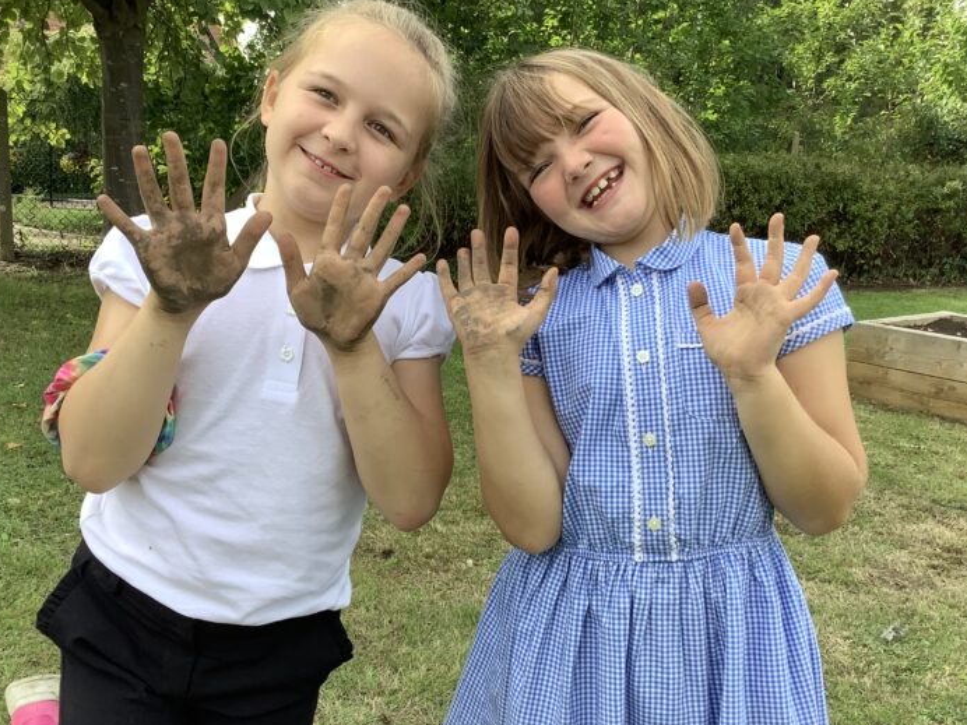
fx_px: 1145
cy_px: 363
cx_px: 442
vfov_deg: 35.1
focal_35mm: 41
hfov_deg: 45.7
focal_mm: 3.3
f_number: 2.4
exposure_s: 1/287
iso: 25
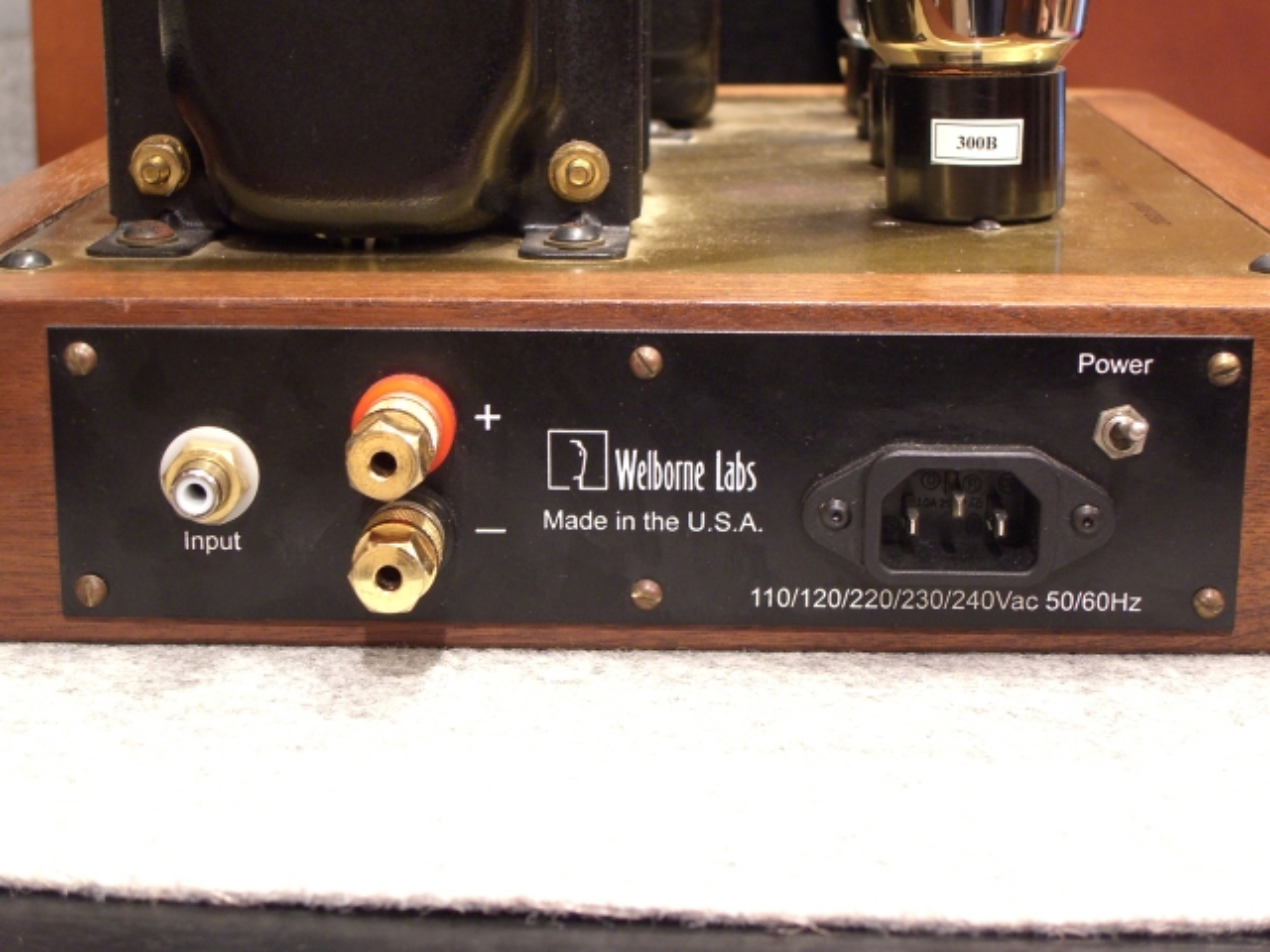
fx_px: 2495
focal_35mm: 68
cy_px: 476
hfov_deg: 28.6
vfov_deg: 21.6
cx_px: 635
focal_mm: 14.2
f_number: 4
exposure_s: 1/5
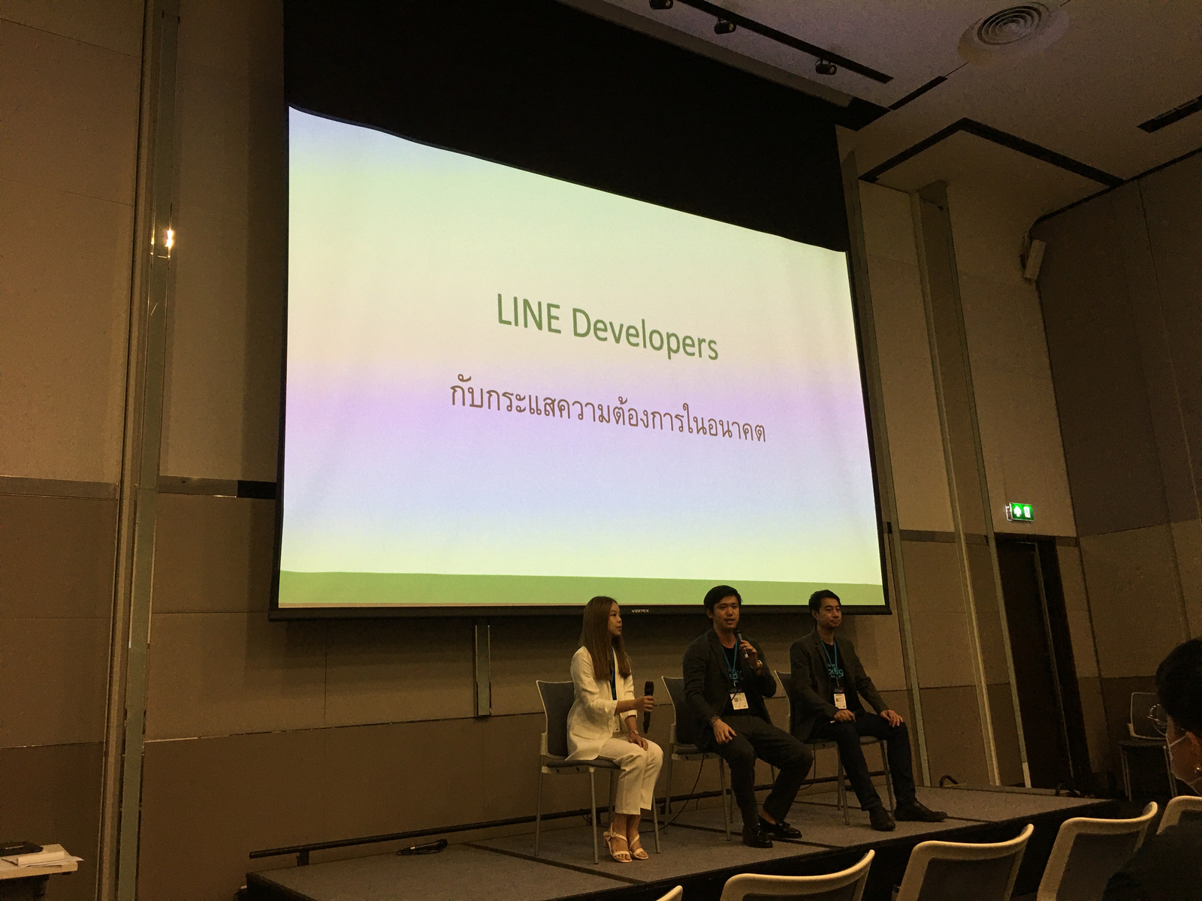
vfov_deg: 48.2
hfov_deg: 61.7
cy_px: 450
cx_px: 601
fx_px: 1007
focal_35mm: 29
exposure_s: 1/17
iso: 50
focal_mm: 4.15
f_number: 2.2
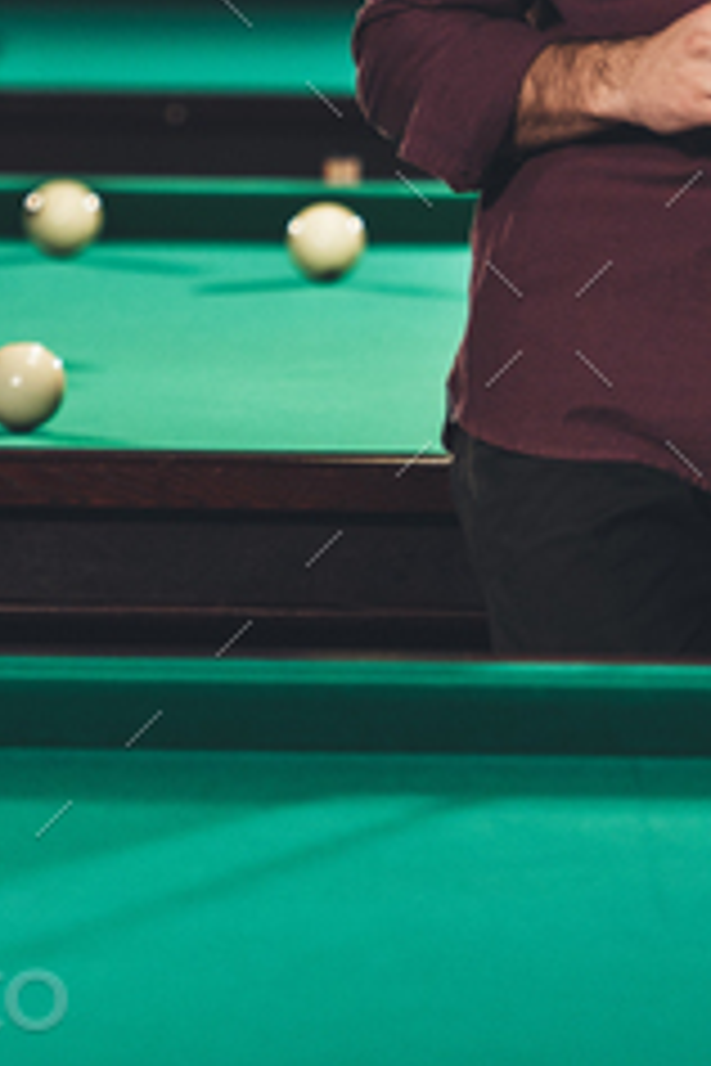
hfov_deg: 2.7
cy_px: -387
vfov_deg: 4.1
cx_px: 526
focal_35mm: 503
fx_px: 14900
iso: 640
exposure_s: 1/160
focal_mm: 135
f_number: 2.8
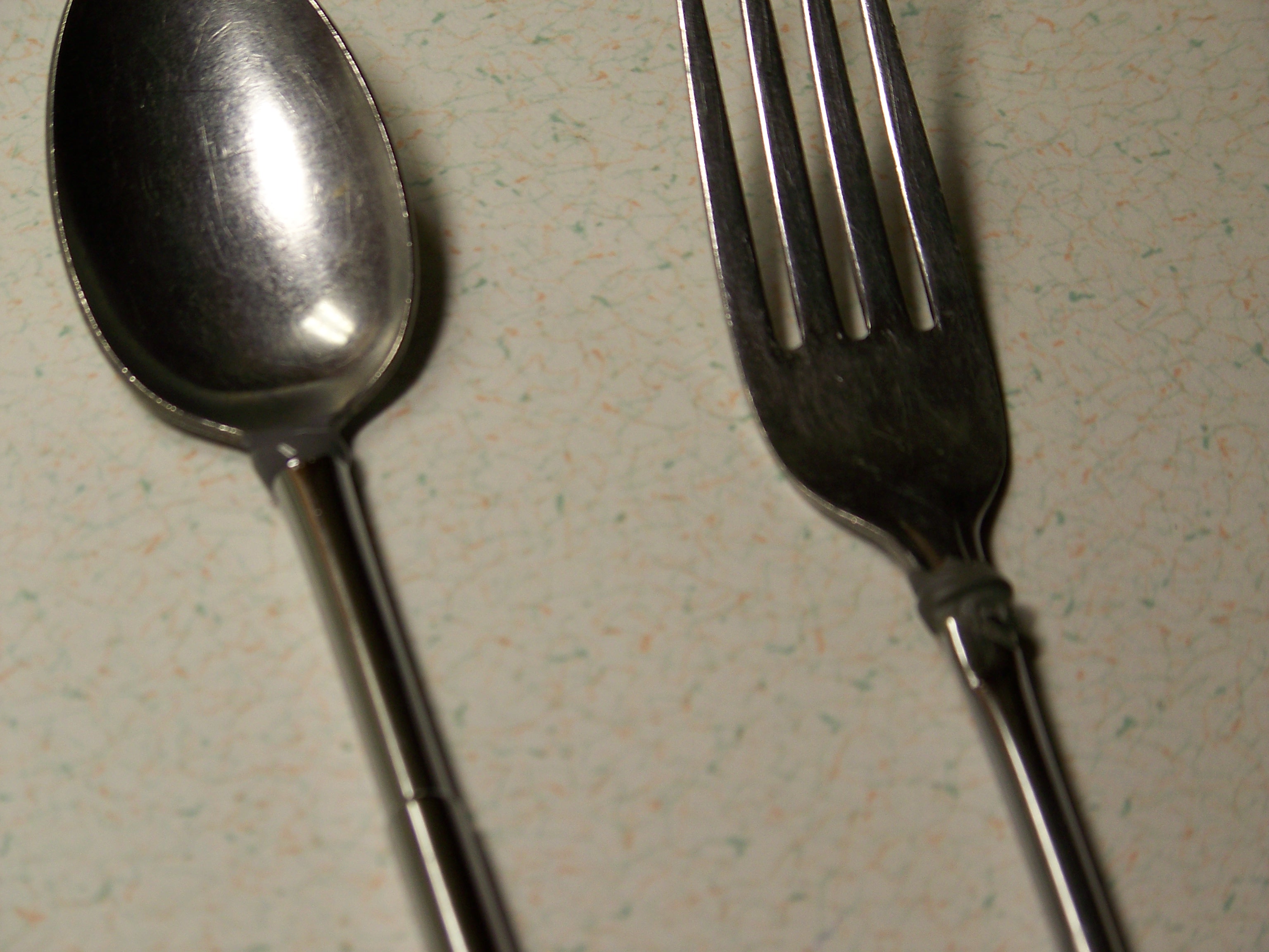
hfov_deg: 10.1
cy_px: 476
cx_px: 634
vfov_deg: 7.6
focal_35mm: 196
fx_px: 7185
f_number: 3.6
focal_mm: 31.6
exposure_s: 1/20
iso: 64
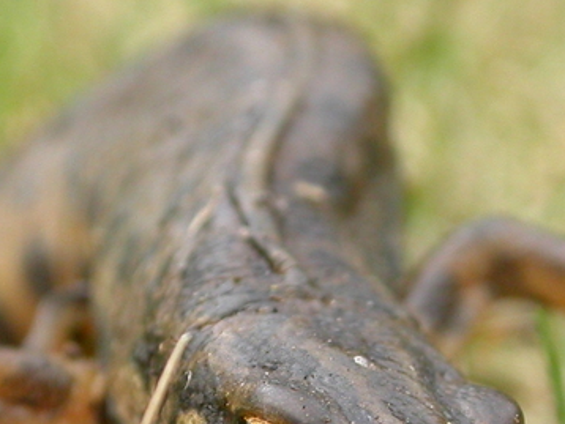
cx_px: 328
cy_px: 477
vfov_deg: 7.2
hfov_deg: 9.7
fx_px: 3332
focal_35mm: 204
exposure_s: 1/139
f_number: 4.7
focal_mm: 14.6
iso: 100
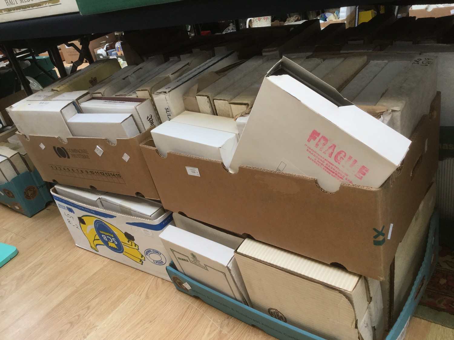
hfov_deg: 58.4
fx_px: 407
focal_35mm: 31
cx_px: 227
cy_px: 170
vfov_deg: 45.4
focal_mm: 3.3
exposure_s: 1/33
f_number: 2.4
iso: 25
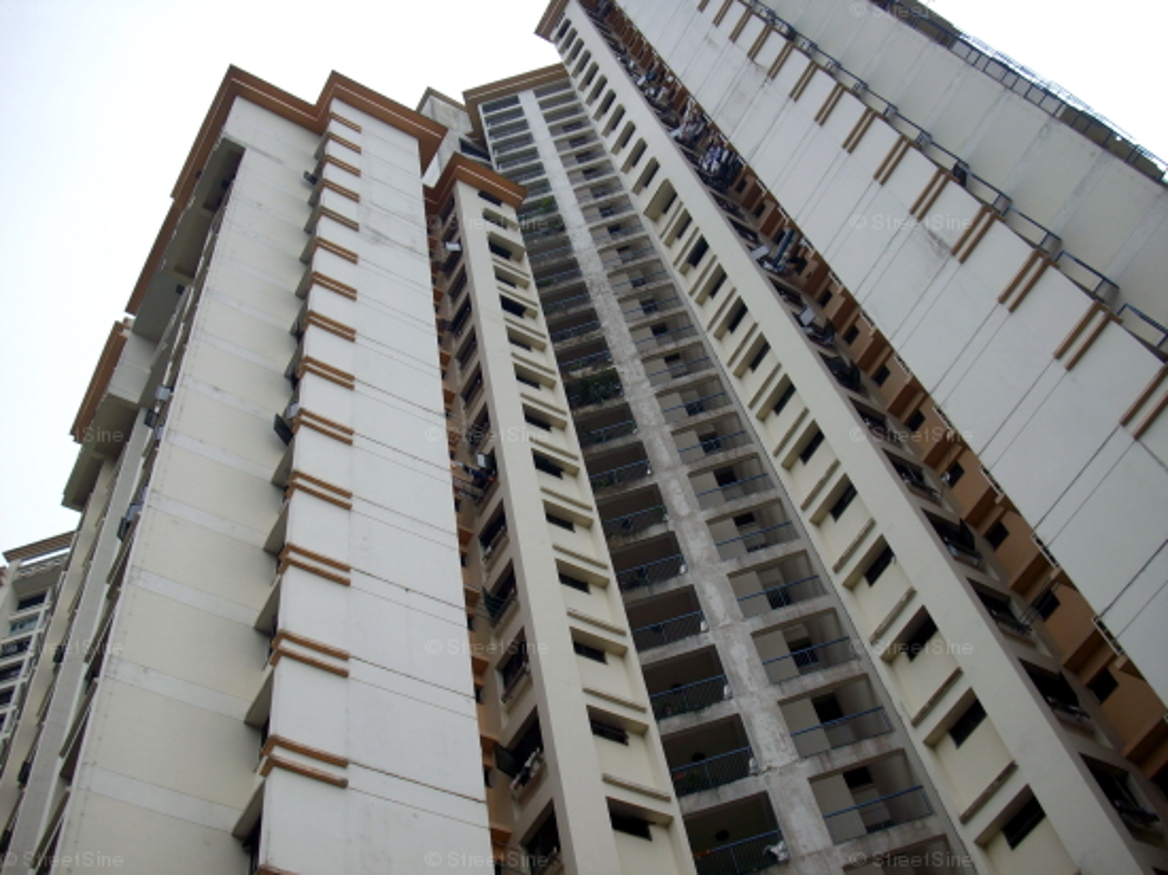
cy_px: 438
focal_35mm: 37
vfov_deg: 38.6
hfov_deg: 50.2
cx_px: 584
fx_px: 1248
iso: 80
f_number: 5.6
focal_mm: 6.2
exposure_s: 1/200
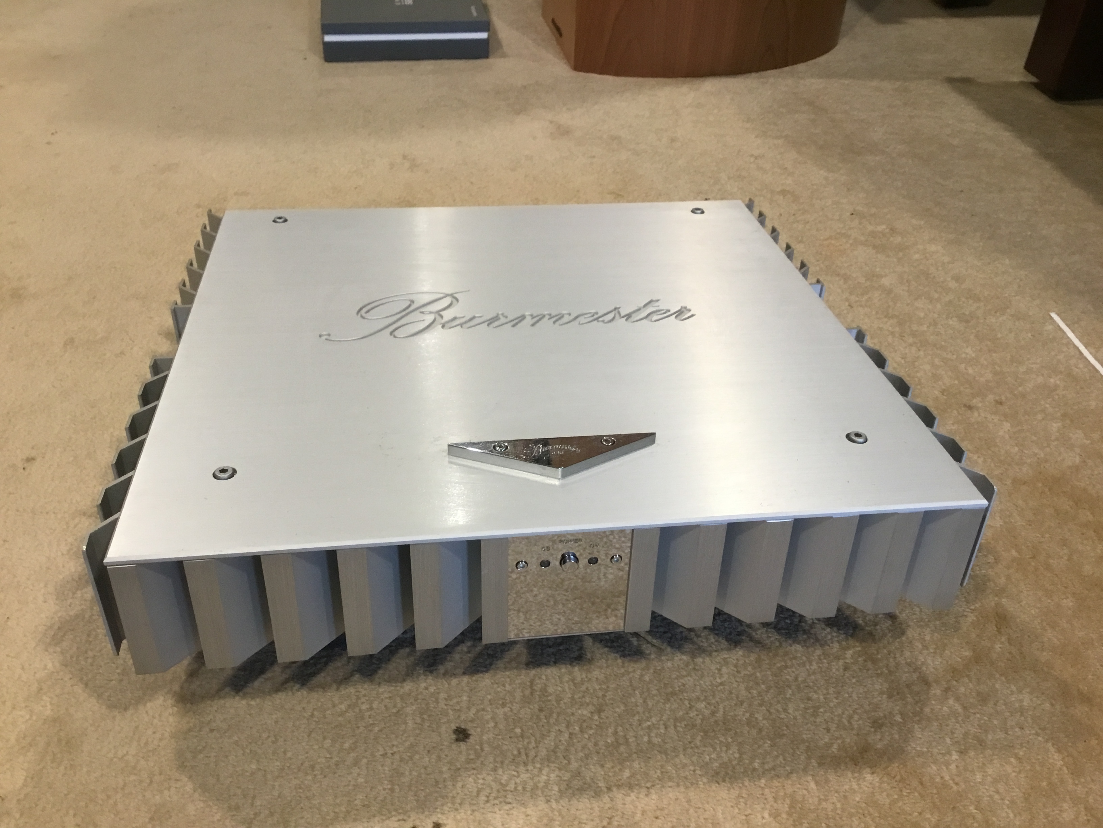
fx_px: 988
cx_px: 552
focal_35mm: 31
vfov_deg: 45.4
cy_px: 414
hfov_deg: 58.4
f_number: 2.4
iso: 125
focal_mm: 3.3
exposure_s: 1/33
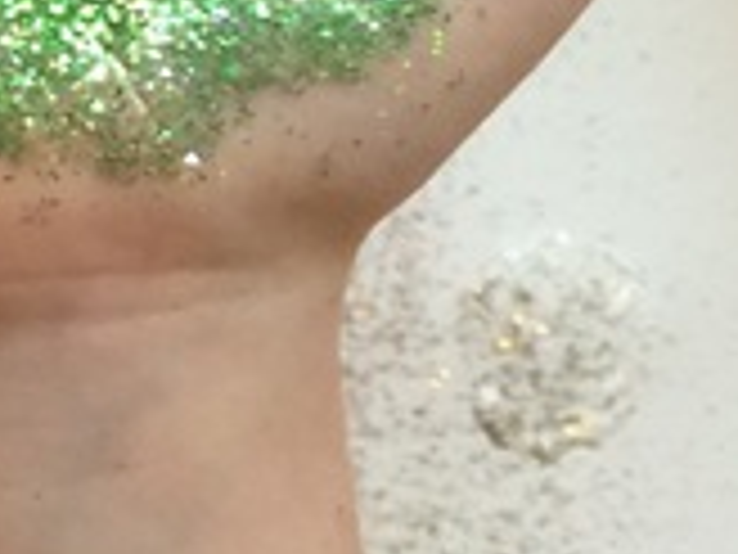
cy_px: -473
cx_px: -1328
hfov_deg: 9.2
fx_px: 3859
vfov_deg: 7.9
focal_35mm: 181
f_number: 2.2
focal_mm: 4.15
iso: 100
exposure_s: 1/33
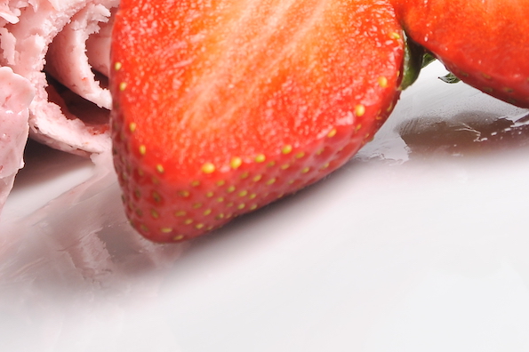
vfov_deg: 4.5
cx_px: 119
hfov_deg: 6.8
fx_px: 4440
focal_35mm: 302
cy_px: -93
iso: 160
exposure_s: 1/125
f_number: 9
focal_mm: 75
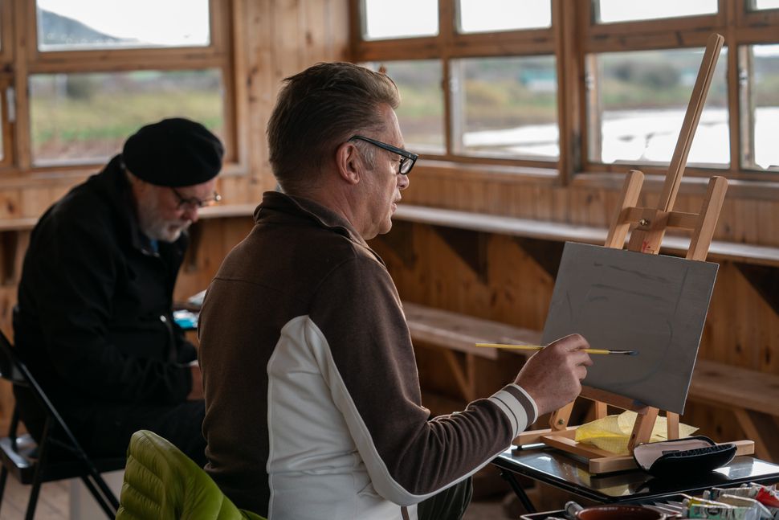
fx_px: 1731
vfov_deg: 17.1
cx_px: 390
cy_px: 260
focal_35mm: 80
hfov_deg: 25.4
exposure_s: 1/320
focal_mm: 80
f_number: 4
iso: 800
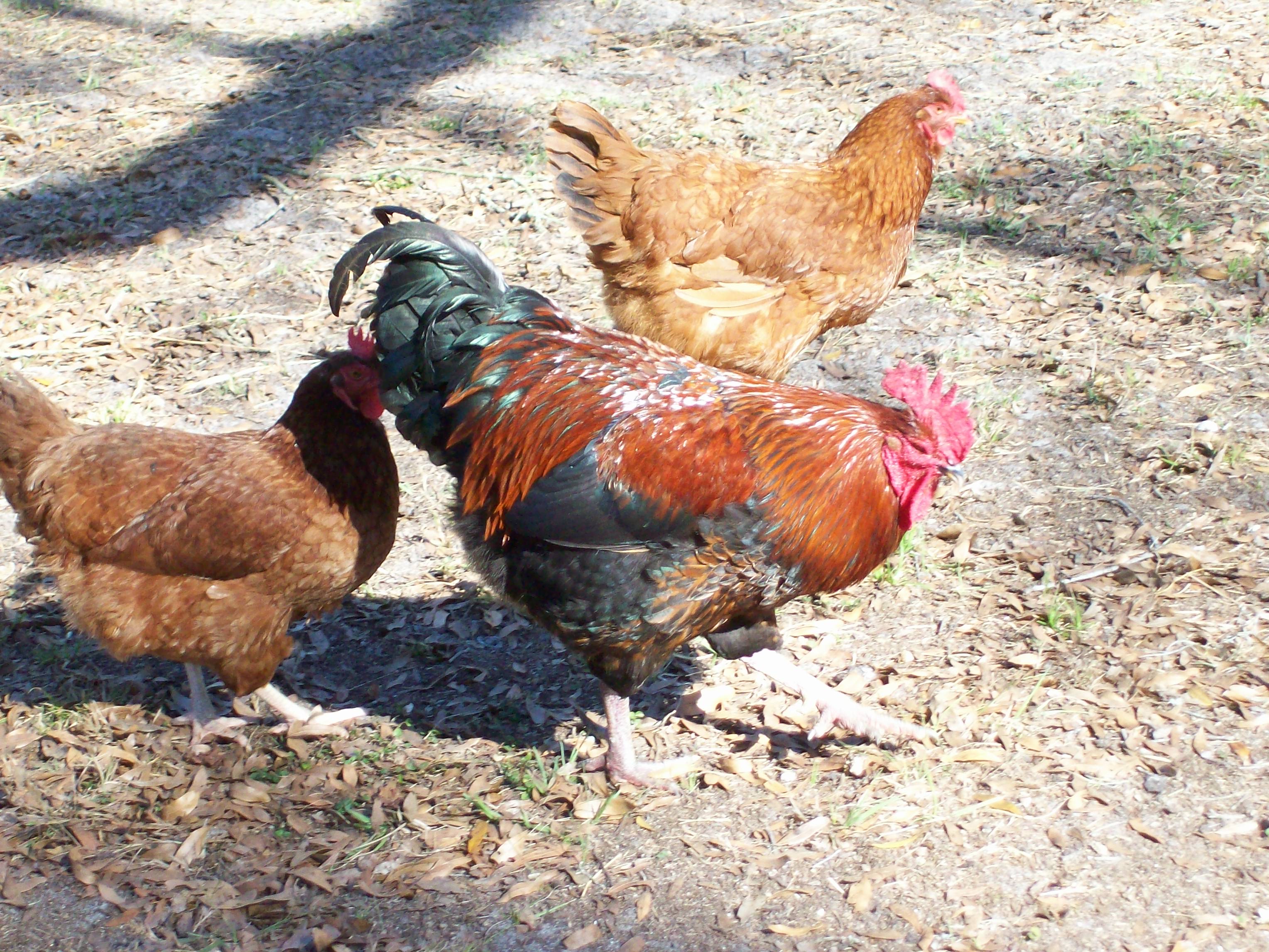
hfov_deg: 18.2
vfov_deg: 13.7
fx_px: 3959
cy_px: 476
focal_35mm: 108
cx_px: 634
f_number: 4.8
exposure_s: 1/257
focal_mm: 18
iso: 195
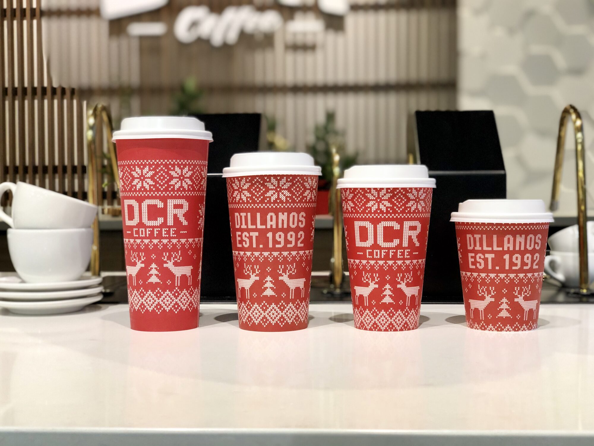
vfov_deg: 28.0
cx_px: 297
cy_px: 223
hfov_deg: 36.8
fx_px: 892
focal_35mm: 52
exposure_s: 1/60
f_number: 2.4
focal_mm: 6
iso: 100
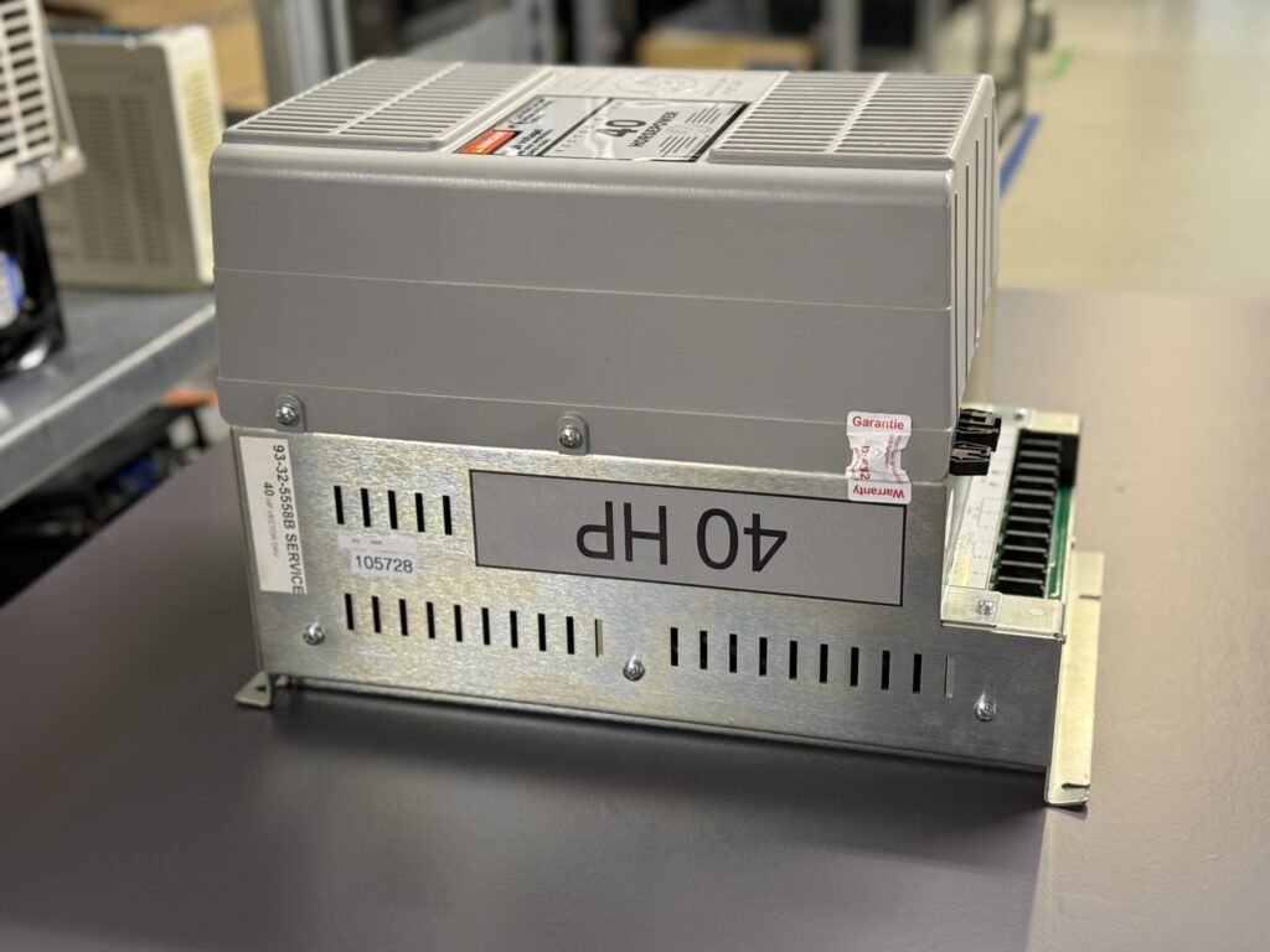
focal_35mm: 48
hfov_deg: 39.7
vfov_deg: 30.3
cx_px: 635
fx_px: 1761
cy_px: 476
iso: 200
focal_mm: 6.76
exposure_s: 1/33
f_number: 1.78
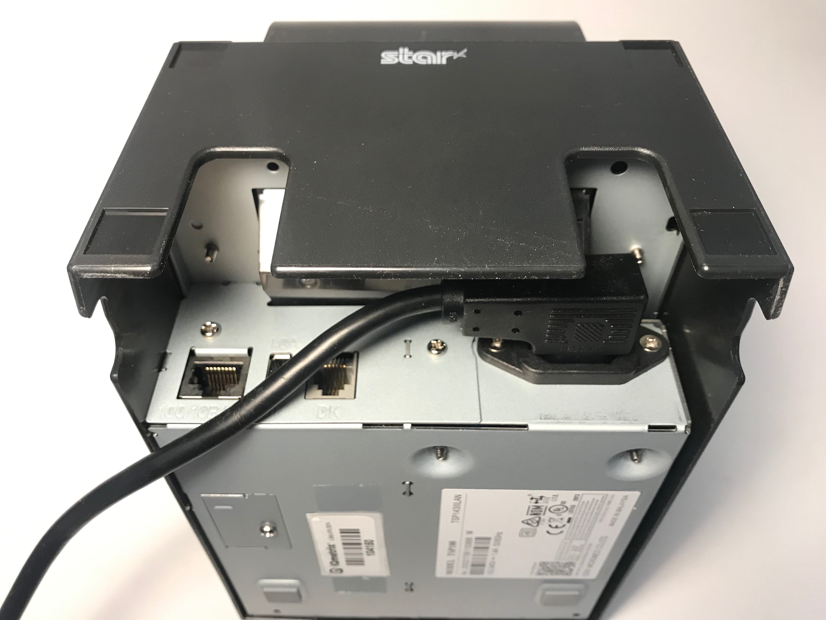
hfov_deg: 63.4
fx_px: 668
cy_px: 310
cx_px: 413
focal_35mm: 28
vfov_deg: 49.7
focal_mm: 3.99
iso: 32
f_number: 1.8
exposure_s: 1/30
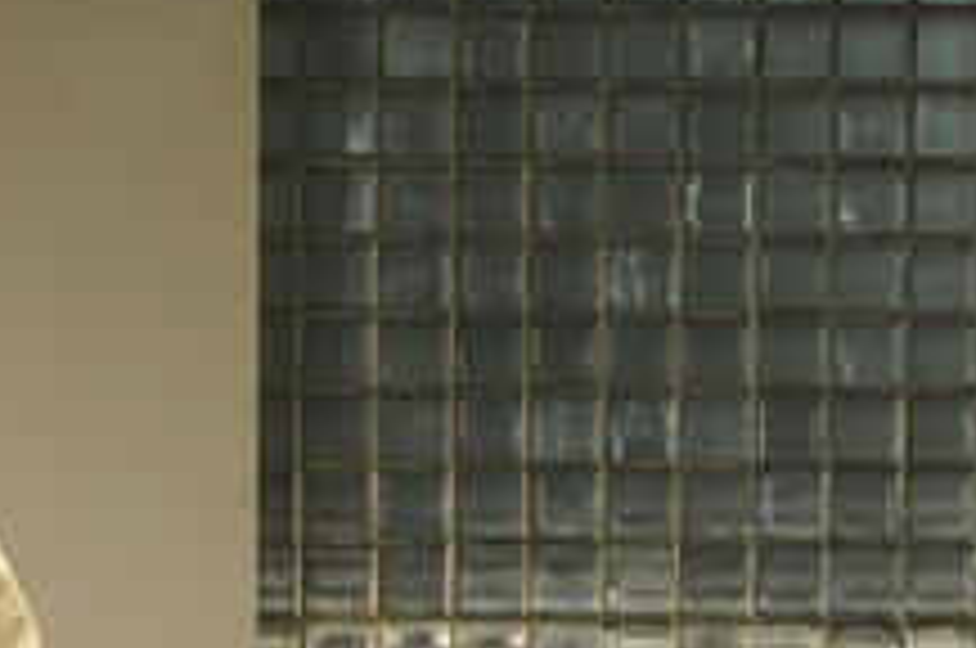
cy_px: 1634
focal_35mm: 189
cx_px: -630
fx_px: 5116
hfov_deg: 10.4
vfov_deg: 6.8
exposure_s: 1/1.6
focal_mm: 32
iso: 800
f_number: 11
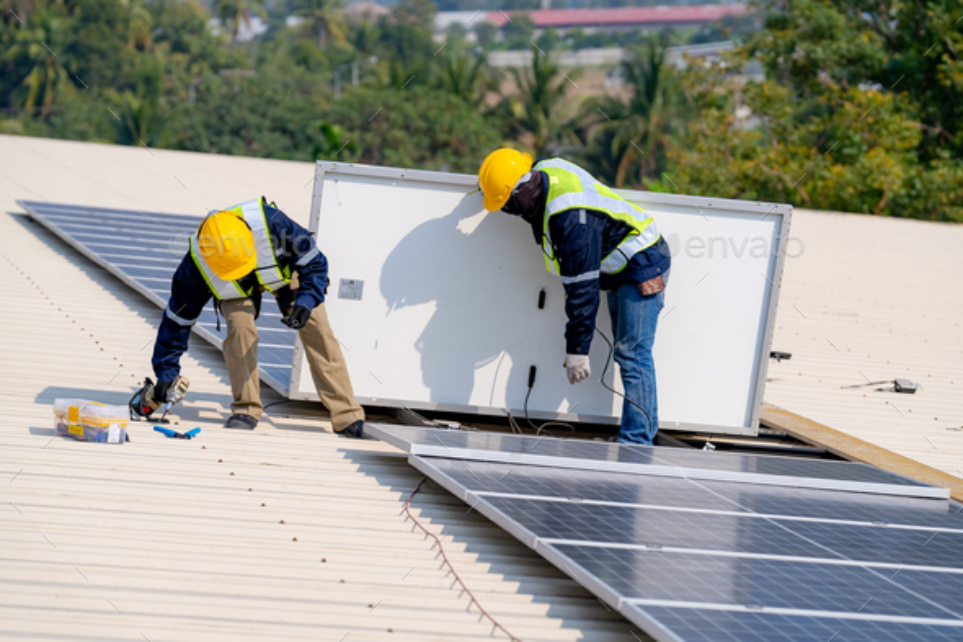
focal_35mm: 124
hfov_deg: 16.5
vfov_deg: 11.0
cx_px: 482
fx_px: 3316
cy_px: 321
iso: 100
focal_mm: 124
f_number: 4
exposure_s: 1/2000
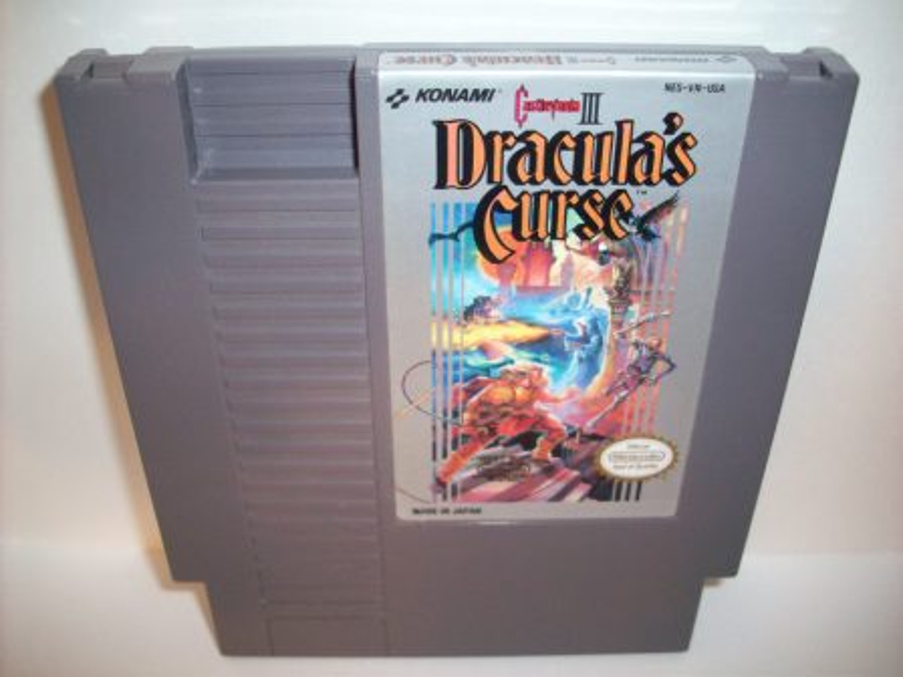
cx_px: 452
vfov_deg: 38.7
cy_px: 338
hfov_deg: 50.1
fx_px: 965
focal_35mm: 37
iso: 160
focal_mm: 6.2
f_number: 2.8
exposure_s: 1/45
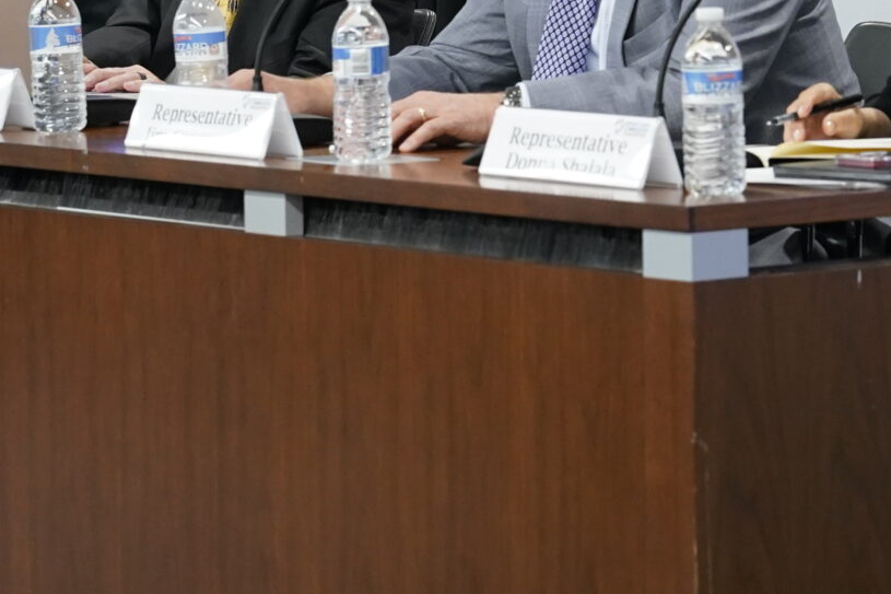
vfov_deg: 6.2
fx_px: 5444
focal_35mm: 220
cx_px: 638
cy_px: 90
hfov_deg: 9.3
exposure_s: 1/125
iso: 2500
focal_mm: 70
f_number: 4.5
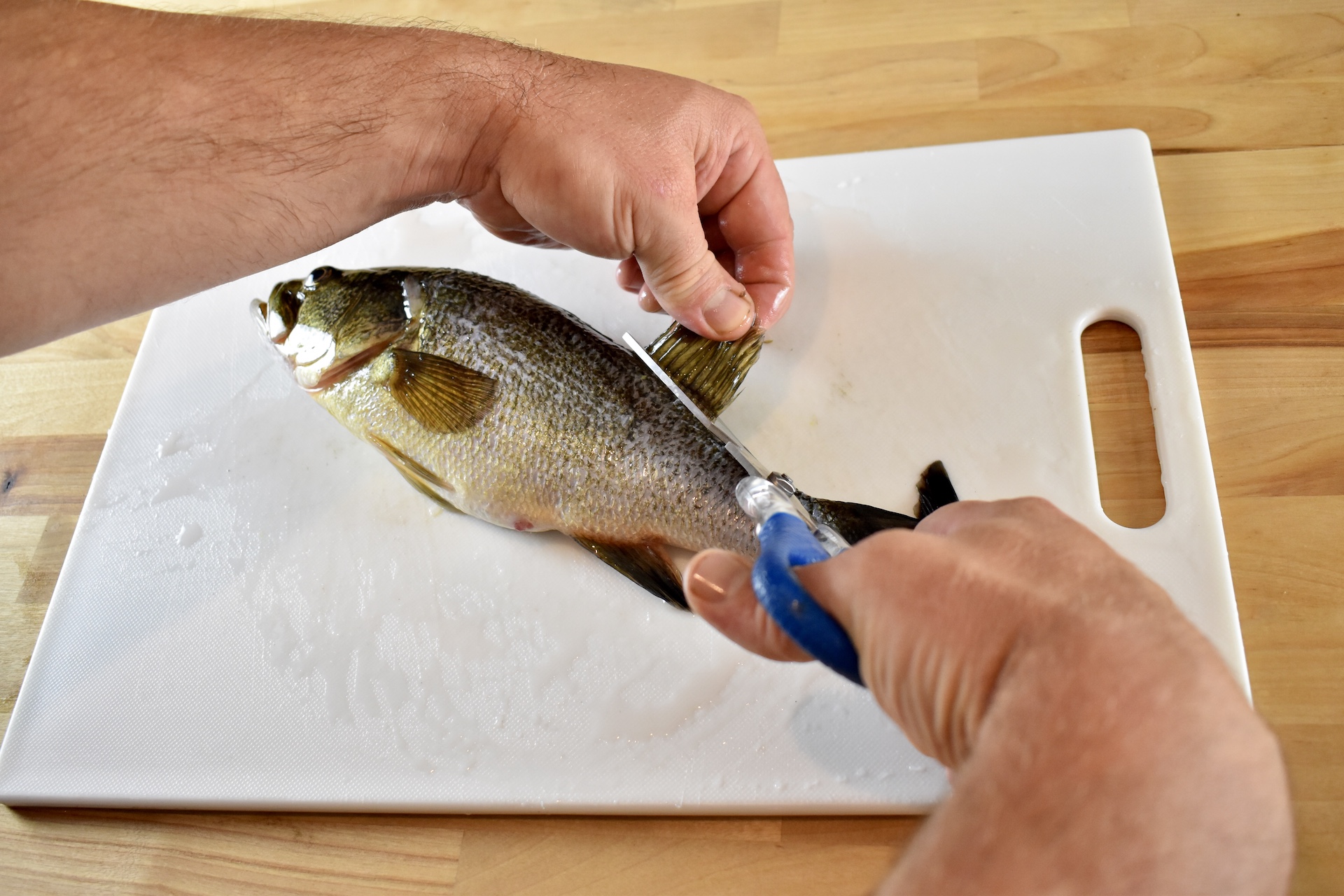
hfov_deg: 53.1
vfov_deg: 36.9
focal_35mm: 36
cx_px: 672
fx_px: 1344
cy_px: 448
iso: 1400
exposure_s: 1/125
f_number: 4
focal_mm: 24
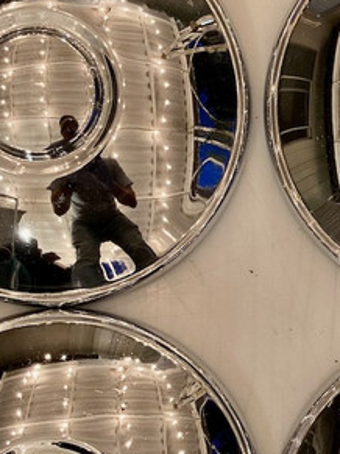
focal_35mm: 77
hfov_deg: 18.9
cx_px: 284
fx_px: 1009
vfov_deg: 25.3
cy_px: 290
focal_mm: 3.99
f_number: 1.8
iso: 400
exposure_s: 1/30
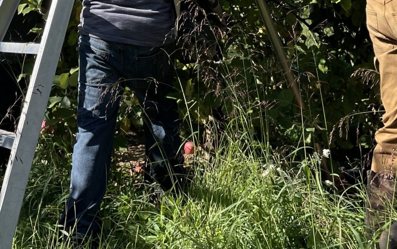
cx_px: 163
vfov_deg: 15.6
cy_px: -130
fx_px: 833
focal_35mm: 77
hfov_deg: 26.8
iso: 32
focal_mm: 4.2
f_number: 1.6
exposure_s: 1/1742
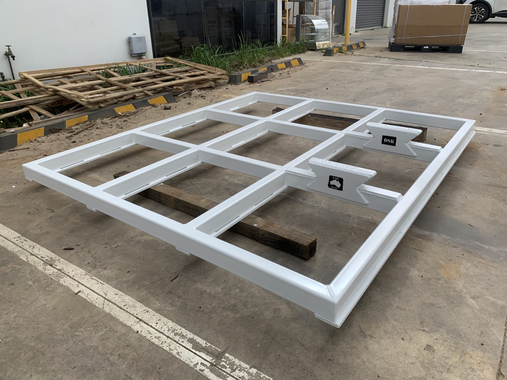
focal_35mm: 26
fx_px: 381
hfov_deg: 67.3
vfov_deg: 53.1
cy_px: 190
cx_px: 254
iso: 25
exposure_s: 1/1490
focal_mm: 4.25
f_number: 1.8
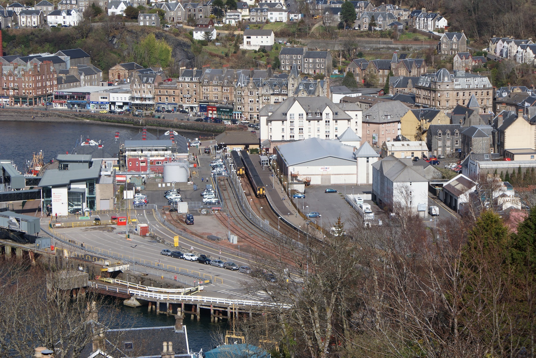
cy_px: 179
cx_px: 268
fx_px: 1565
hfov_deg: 19.4
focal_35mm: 105
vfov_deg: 13.1
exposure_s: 1/250
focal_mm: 70
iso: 100
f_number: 11
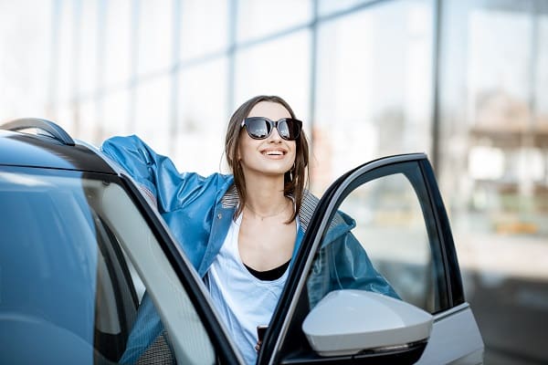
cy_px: 182
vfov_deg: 16.1
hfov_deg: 23.9
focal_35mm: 85
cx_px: 274
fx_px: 1294
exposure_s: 1/800
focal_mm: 85
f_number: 2.2
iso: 200
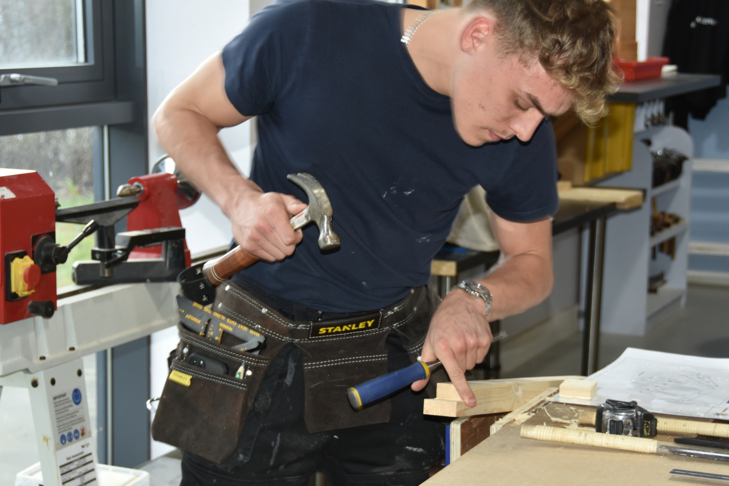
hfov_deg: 23.1
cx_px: 388
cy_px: 267
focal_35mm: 88
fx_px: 1782
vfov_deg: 15.5
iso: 400
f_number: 4.5
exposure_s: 1/60
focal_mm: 48
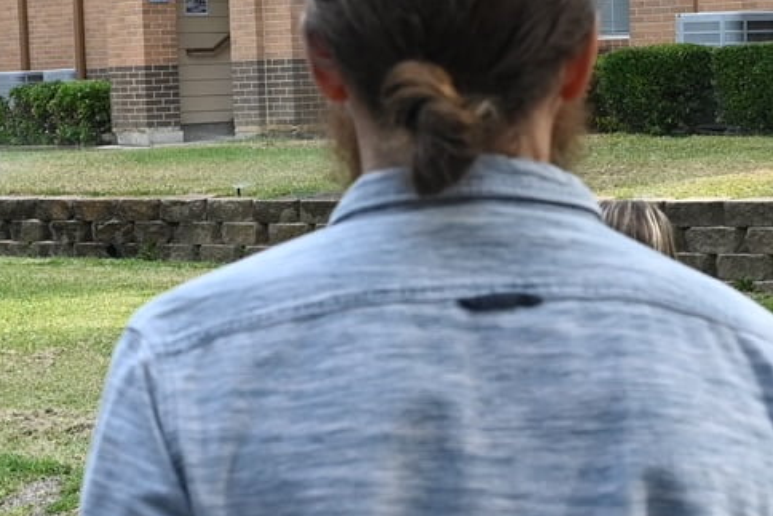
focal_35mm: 121
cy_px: 251
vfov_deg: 11.3
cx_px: 394
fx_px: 2607
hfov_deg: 16.9
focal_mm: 25.5
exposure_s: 1/500
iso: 500
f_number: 5.6
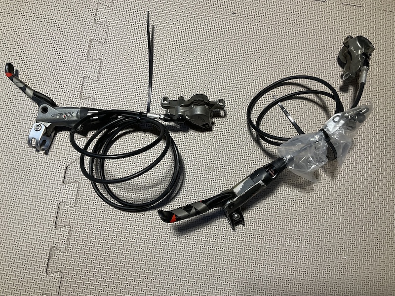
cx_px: 198
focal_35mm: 29
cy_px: 148
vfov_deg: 48.2
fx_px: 331
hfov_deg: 61.7
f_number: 1.8
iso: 50
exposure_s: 1/60
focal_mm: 3
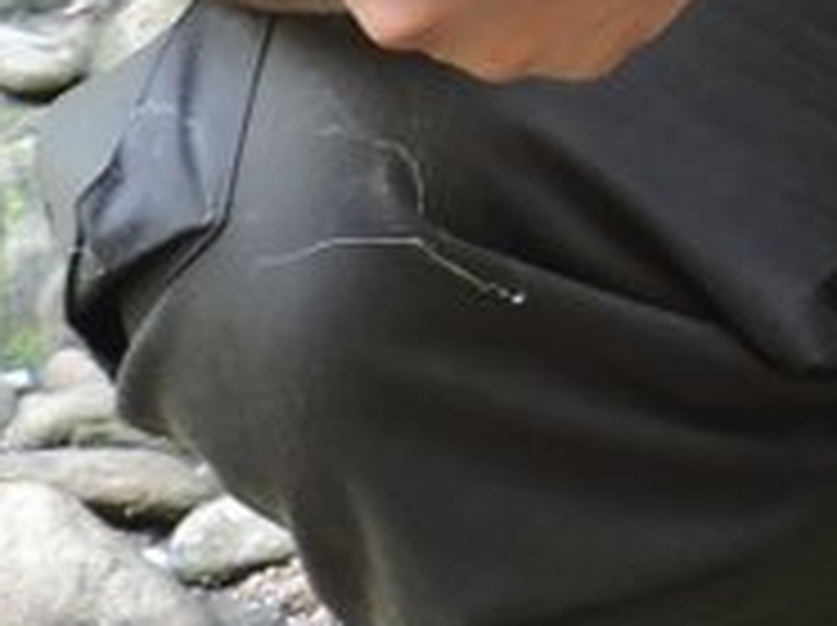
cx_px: 1966
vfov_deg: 7.7
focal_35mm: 182
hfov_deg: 9.7
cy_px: -770
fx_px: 4395
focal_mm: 5.9
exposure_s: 1/50
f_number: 3.2
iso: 320
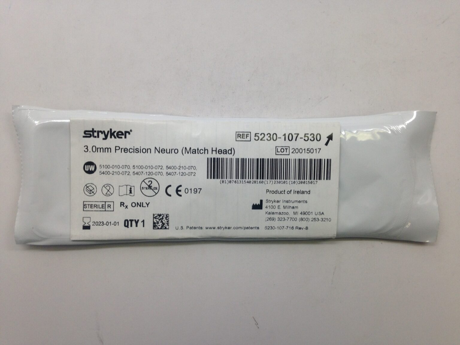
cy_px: 172
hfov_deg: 55.4
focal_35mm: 33
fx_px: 439
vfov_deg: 42.9
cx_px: 230
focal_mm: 4.12
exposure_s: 1/60
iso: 64
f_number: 2.4
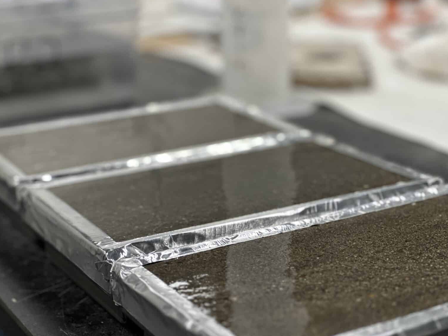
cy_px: 167
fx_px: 1009
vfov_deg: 18.9
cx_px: 225
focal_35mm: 78
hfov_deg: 25.0
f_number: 2.8
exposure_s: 1/60
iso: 125
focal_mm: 9
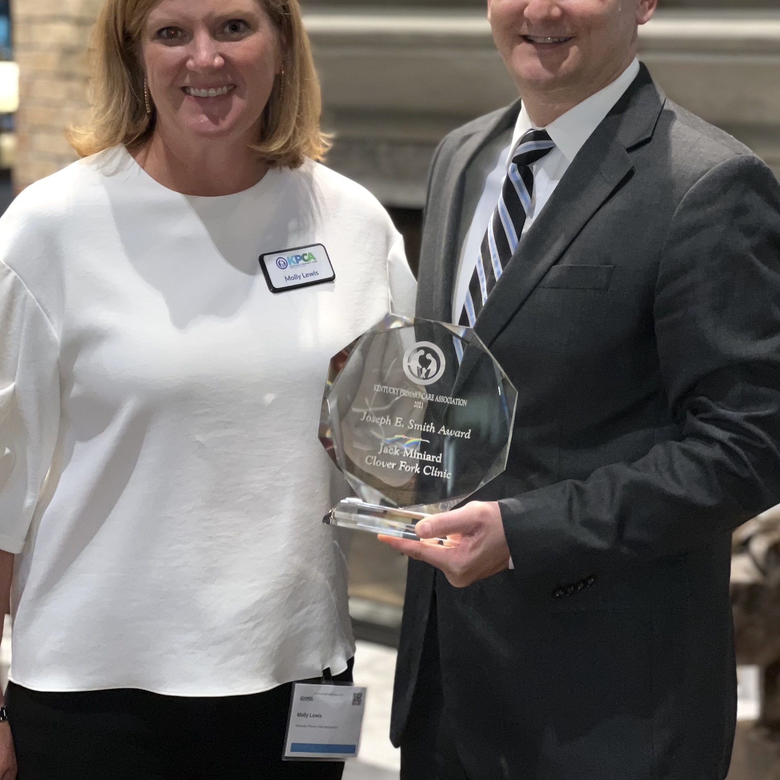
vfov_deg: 19.0
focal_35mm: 91
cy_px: 283
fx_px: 2320
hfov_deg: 19.1
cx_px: 391
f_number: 2.8
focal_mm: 9
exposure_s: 1/30
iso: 200
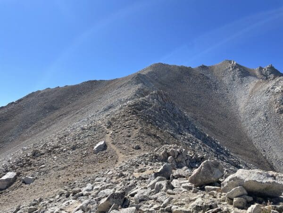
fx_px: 213
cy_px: 106
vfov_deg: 53.1
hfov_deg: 67.3
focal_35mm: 26
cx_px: 142
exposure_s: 1/3610
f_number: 1.6
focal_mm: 4.2
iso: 32
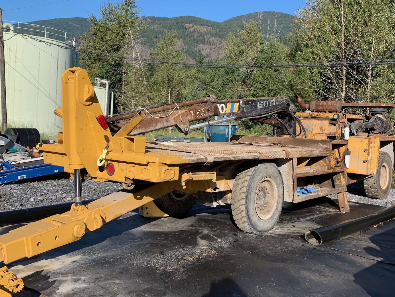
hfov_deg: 49.0
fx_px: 434
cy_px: 127
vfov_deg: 37.7
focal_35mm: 38
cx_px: 206
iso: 25
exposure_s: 1/1490
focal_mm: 4.25
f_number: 1.8
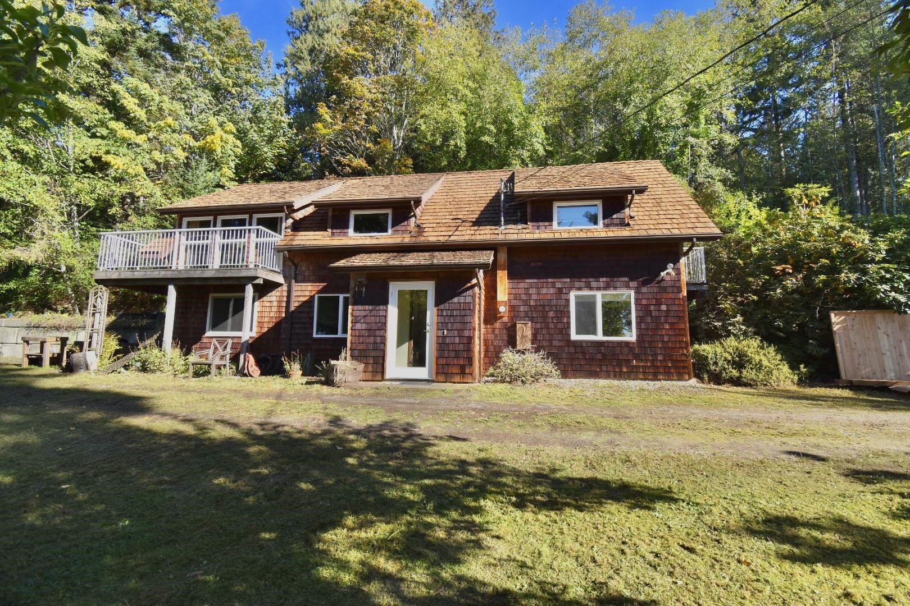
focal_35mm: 15
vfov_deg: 77.3
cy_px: 303
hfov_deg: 100.4
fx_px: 379
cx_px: 455
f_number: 8
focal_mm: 10
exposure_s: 1/250
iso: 200
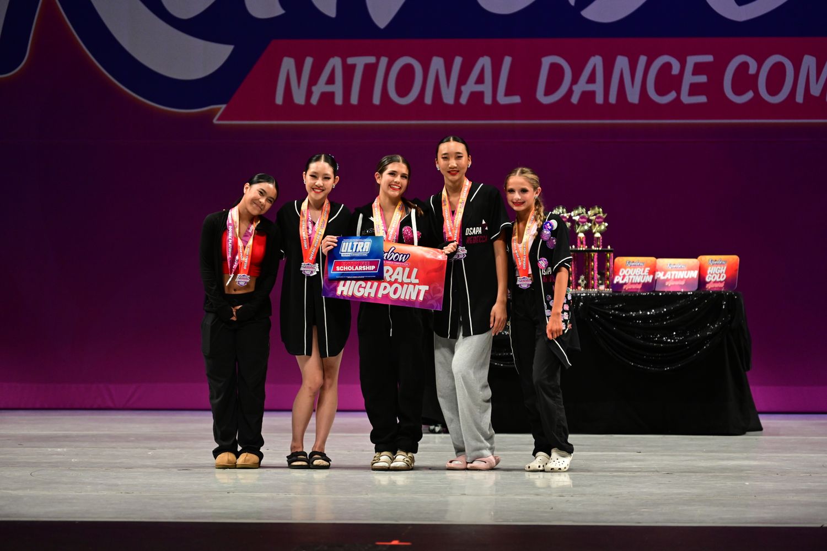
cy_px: 276
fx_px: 4594
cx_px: 414
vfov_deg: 6.9
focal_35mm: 200
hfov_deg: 10.3
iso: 2000
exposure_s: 1/1250
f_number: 3.2
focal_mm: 200
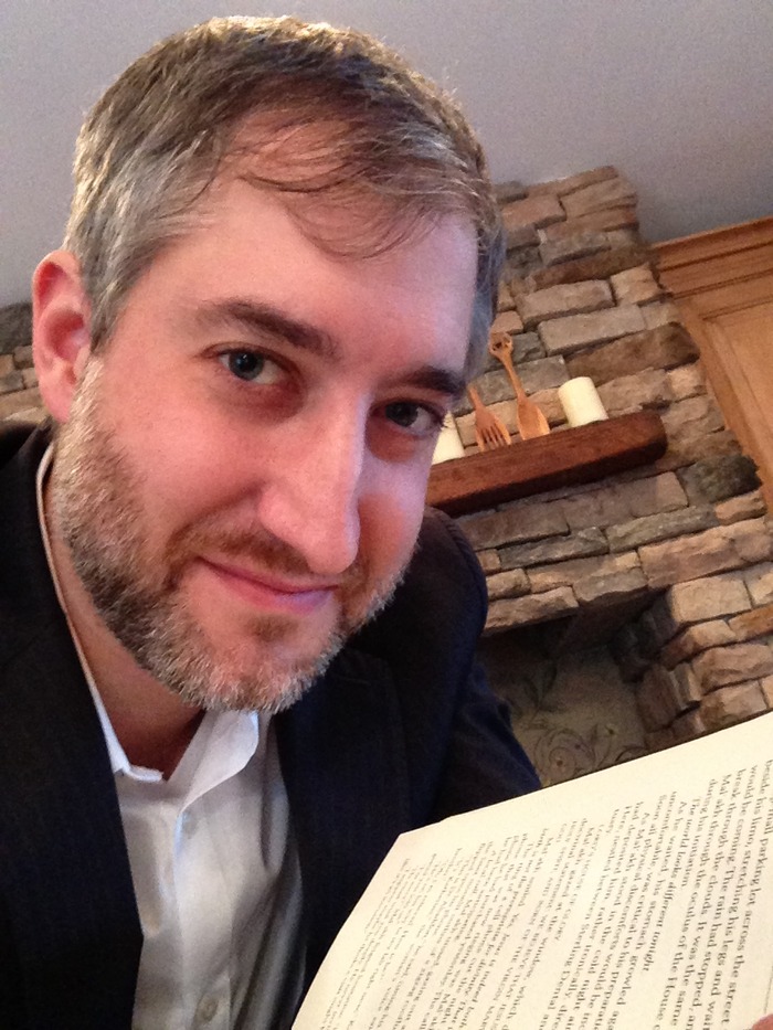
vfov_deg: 52.6
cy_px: 515
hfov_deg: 40.7
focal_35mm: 35
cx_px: 386
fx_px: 1042
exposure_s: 1/15
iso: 320
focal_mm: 2.18
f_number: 2.4
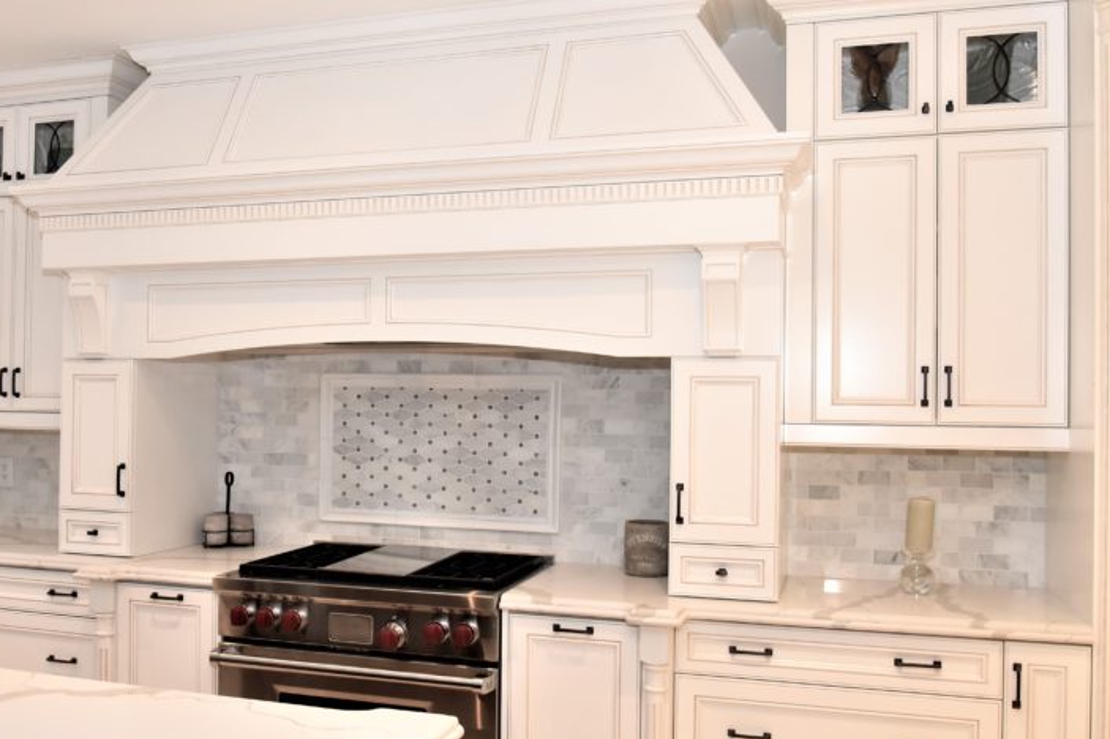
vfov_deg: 37.8
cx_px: 466
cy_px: 388
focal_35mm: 35
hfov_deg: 54.2
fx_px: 1079
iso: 2500
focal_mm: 24
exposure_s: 1/60
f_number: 8
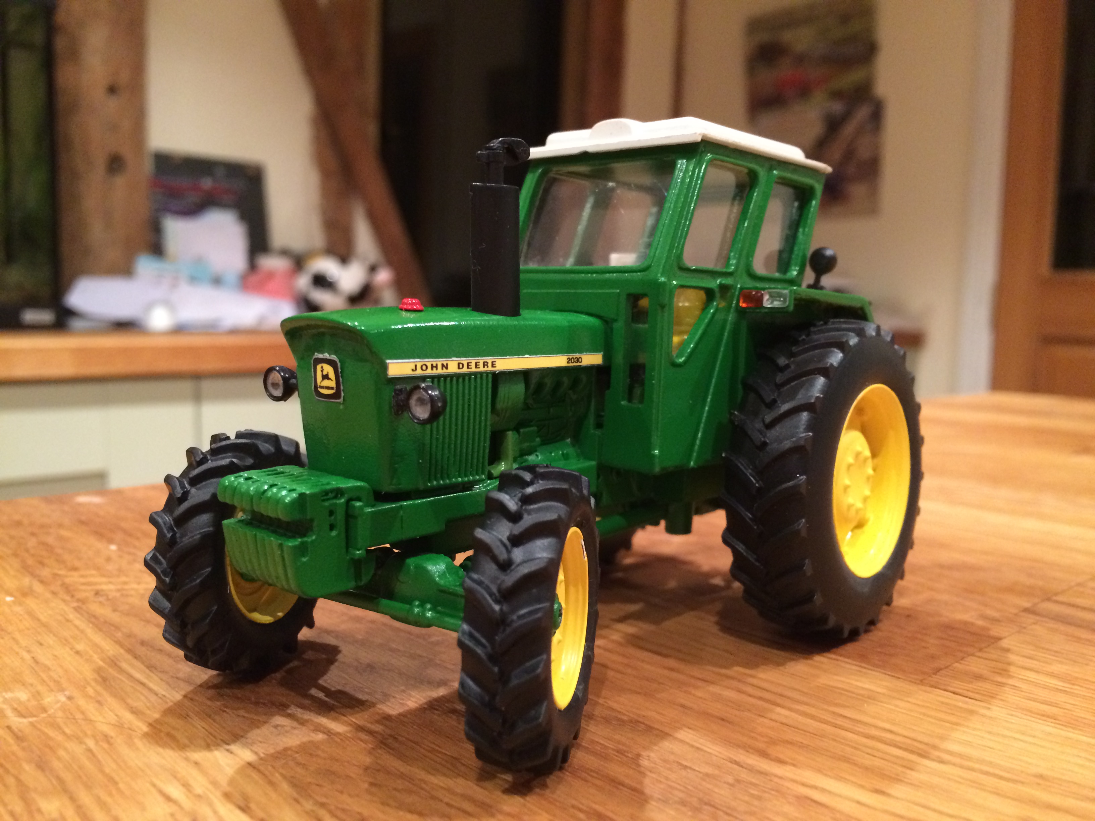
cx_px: 548
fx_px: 917
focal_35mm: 29
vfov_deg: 48.2
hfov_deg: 61.7
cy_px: 410
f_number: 2.2
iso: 320
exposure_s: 1/17
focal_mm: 4.15
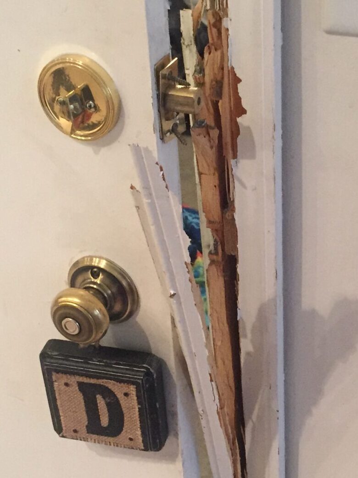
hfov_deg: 48.2
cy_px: 239
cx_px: 179
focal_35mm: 29
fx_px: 400
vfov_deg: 61.7
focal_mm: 4.15
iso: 200
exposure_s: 1/30
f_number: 2.2
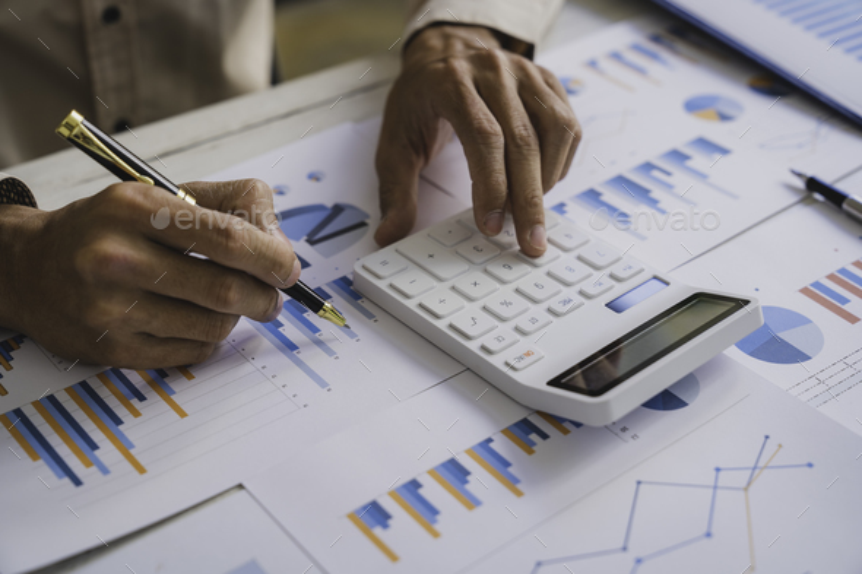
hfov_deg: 37.5
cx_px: 431
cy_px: 287
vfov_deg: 25.5
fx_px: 1269
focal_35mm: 53
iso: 200
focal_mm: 53
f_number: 3.5
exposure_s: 1/160
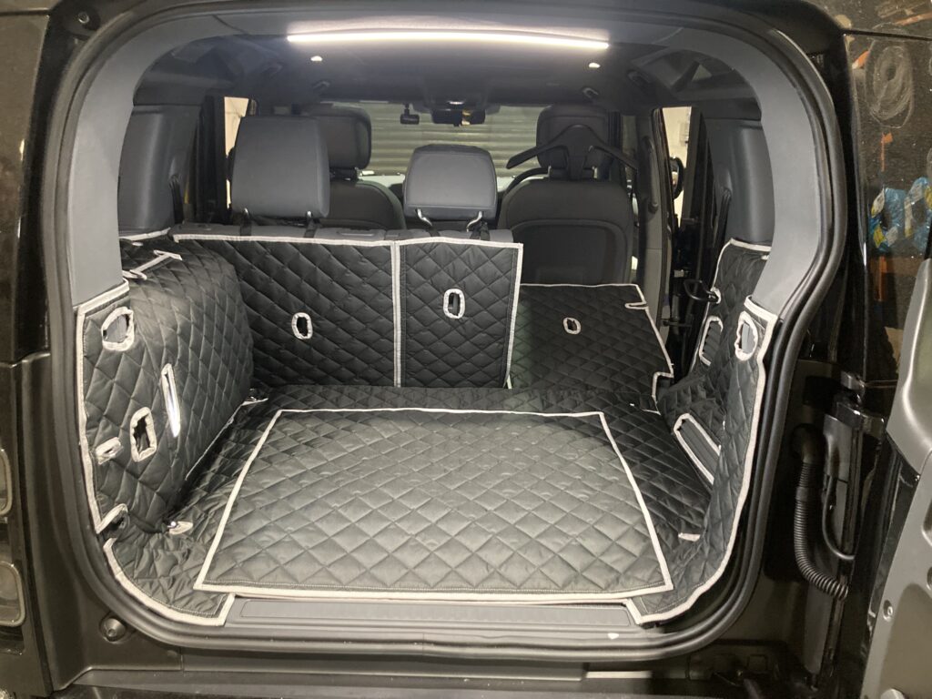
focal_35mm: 28
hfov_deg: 63.4
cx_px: 466
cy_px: 350
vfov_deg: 49.7
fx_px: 754
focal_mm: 3.99
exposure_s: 1/25
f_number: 1.8
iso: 500
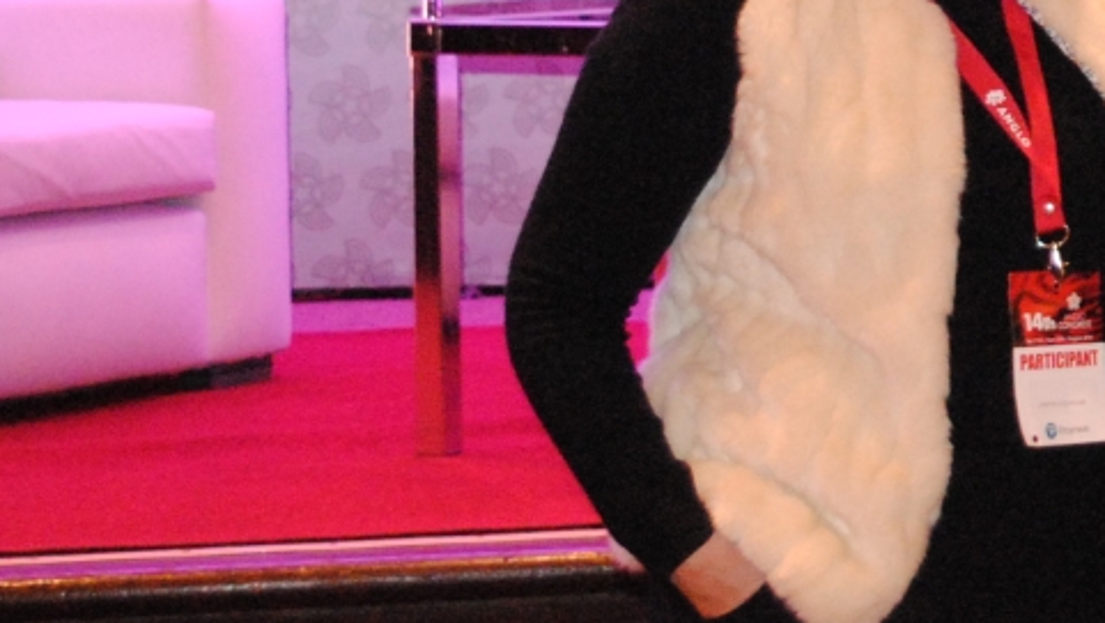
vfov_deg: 7.9
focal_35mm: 152
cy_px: -31
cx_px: 1586
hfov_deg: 13.4
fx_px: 4455
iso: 1600
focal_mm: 30
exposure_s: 1/50
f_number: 4.2
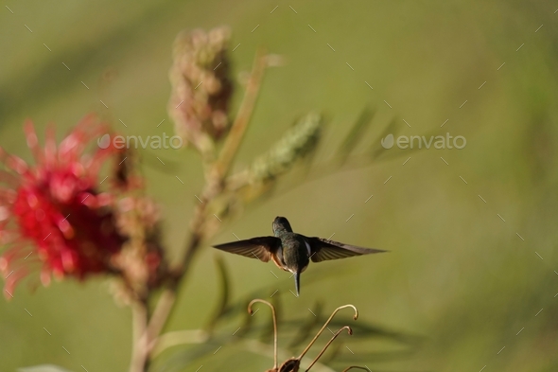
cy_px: 186
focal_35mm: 240
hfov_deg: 8.6
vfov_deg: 5.7
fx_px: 3719
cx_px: 279
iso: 1250
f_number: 6.3
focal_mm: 240
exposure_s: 1/2500
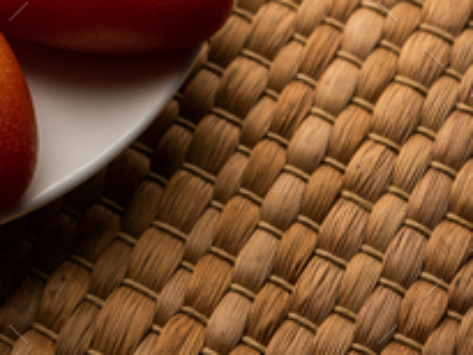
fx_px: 2270
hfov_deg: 11.6
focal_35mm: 166
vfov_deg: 8.9
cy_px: -65
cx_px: -155
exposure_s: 1/125
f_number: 5.6
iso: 125
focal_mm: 60
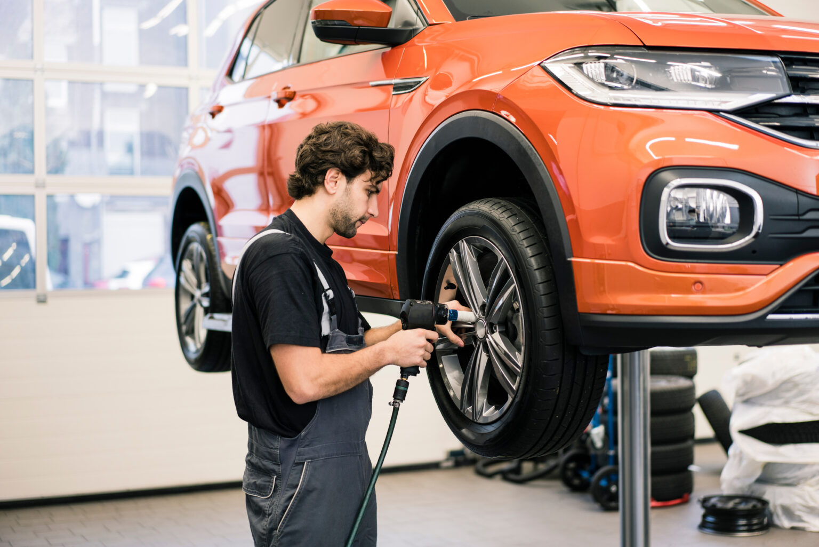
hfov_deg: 36.2
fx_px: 1252
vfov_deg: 24.6
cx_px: 410
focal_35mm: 55
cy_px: 274
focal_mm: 55
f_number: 2
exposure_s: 1/125
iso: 200
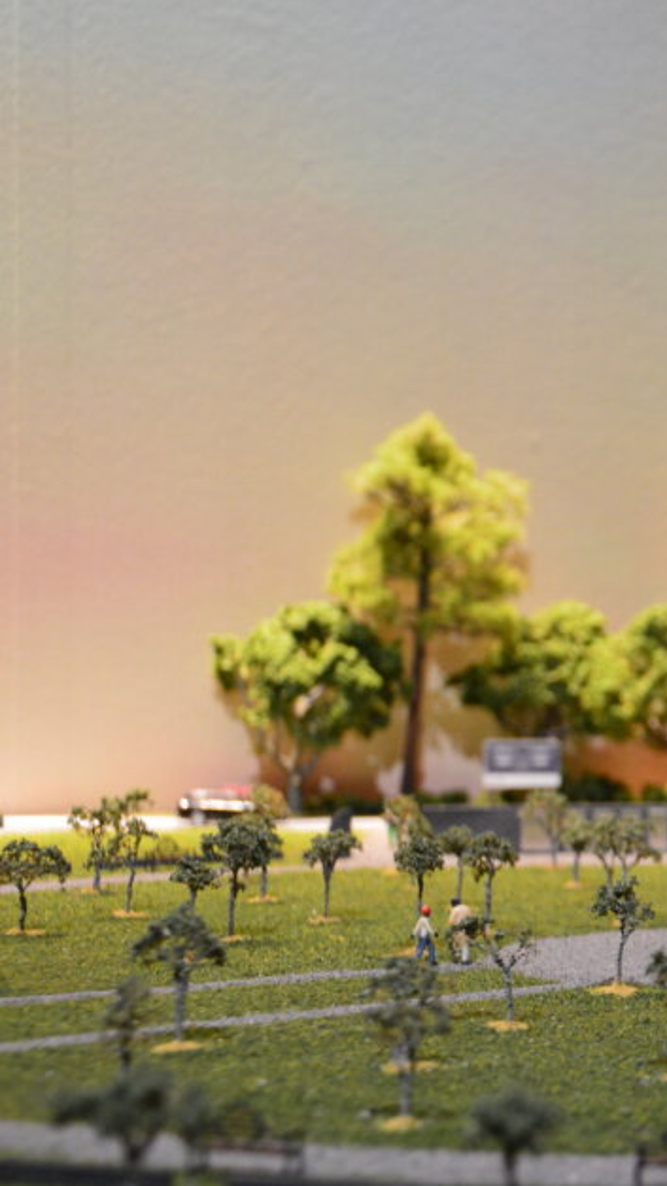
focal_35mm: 84
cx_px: 907
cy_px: 691
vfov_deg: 25.3
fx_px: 2643
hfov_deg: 13.8
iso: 800
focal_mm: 28
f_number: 4
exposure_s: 1/15
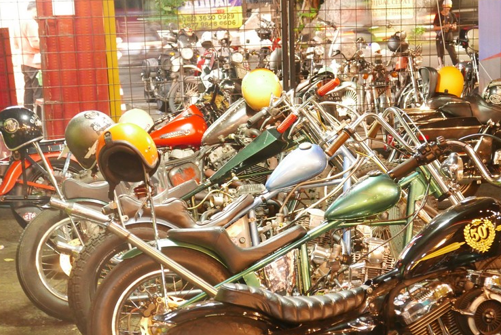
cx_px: 340
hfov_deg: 29.4
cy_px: 181
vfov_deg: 20.1
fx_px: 947
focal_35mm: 68
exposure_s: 1/6
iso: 2500
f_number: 2.7
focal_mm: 22
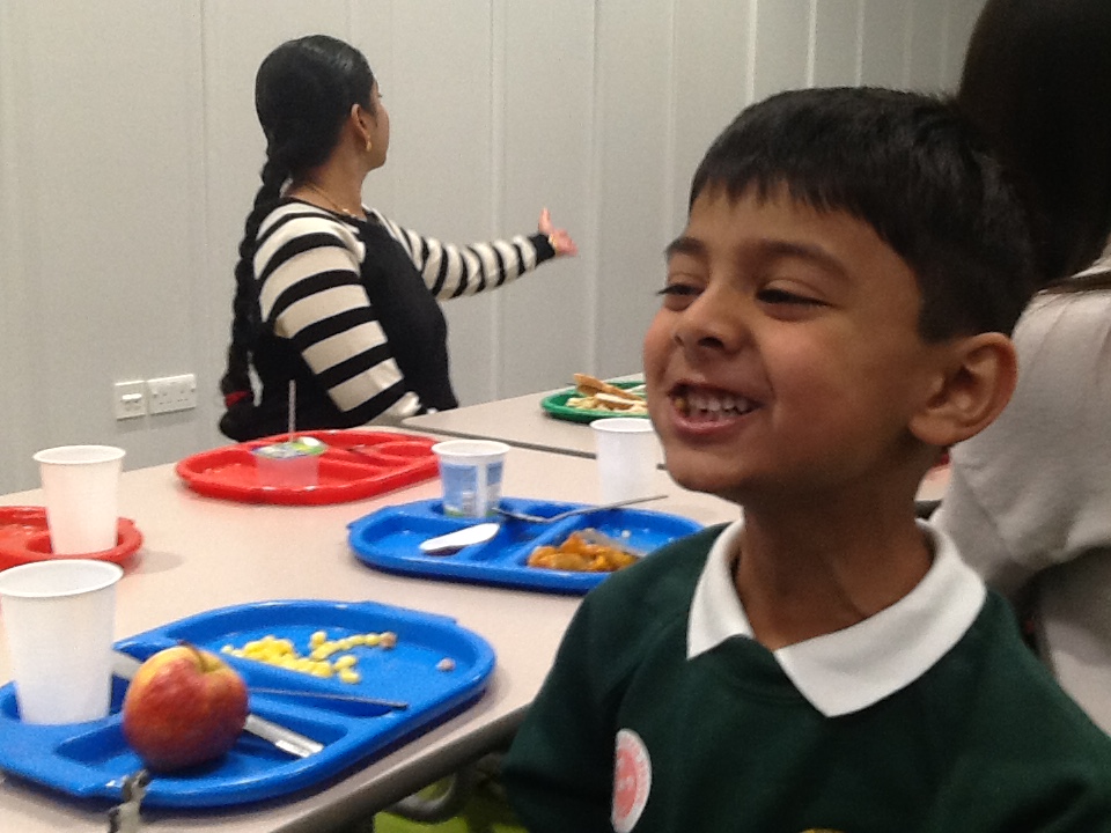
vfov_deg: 32.9
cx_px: 556
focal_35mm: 44
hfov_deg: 42.9
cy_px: 416
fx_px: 1412
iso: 64
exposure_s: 1/33
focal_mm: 2.03
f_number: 2.4
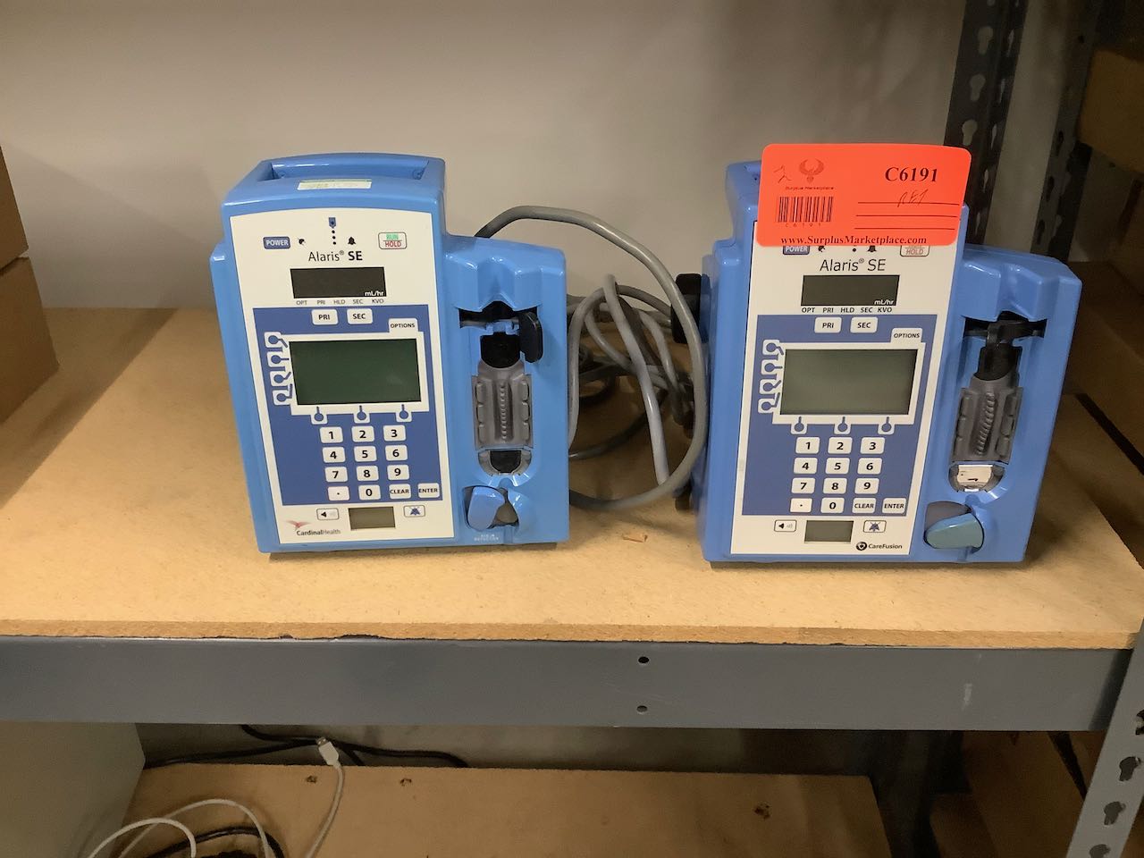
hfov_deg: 58.4
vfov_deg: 45.4
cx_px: 572
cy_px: 429
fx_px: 1024
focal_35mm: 31
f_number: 2.4
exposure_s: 1/50
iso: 320
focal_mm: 3.3
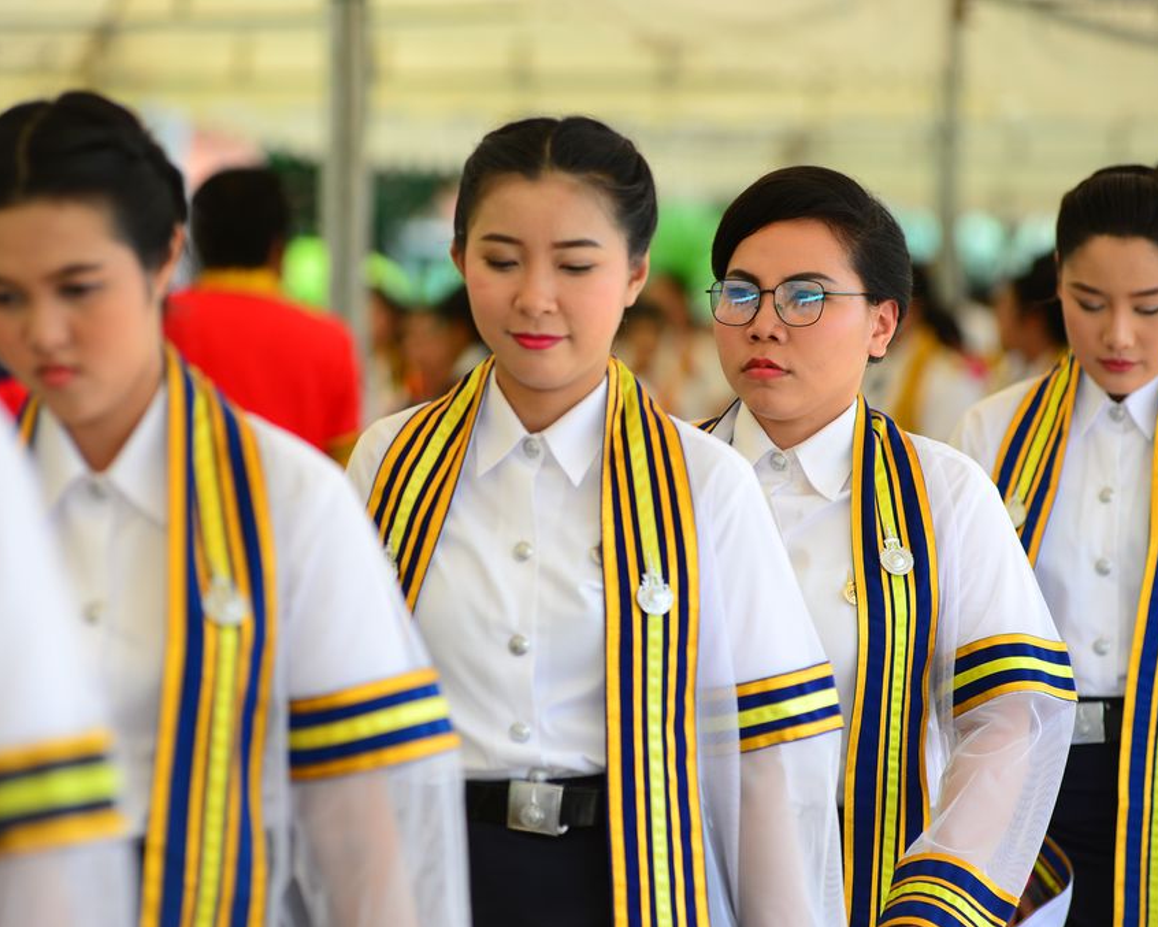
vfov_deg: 8.0
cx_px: 541
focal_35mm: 193
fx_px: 6615
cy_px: 466
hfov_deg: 10.0
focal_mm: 170
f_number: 4
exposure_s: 1/640
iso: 320
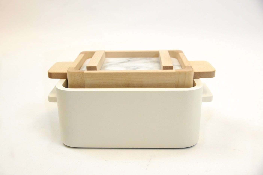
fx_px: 285
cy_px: 88
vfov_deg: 34.2
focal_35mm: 39
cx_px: 132
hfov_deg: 49.6
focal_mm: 26
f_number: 4.5
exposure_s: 1/60
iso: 200
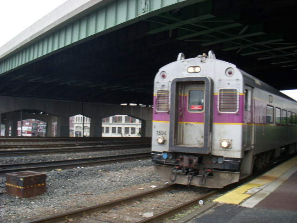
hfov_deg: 49.0
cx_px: 148
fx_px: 326
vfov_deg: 37.7
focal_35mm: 38
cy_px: 112
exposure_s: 1/200
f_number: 3.3
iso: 100
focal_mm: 6.3
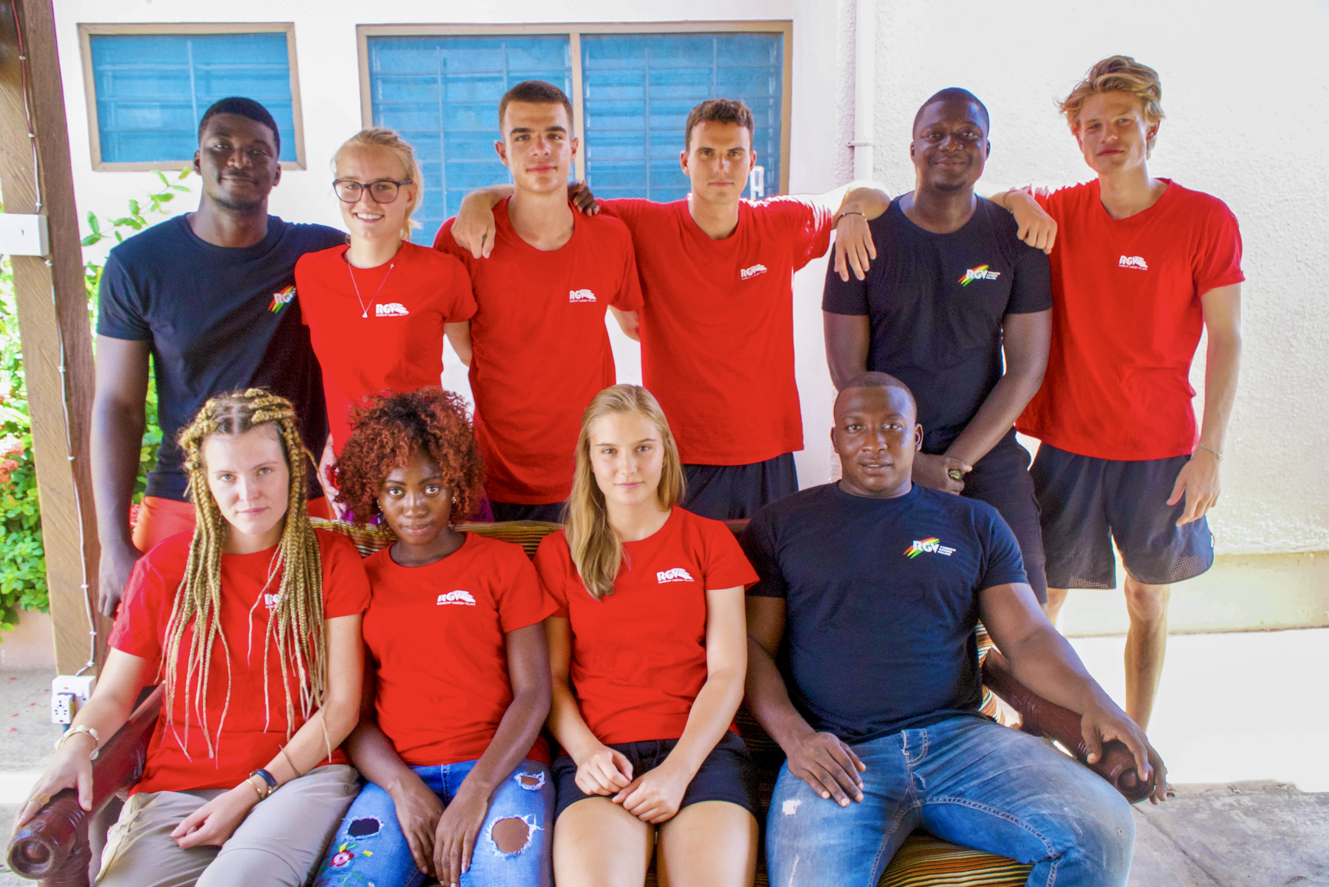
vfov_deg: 48.0
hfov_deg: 67.4
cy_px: 444
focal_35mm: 27
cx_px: 664
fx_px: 997
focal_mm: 18
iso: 2500
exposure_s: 1/200
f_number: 8
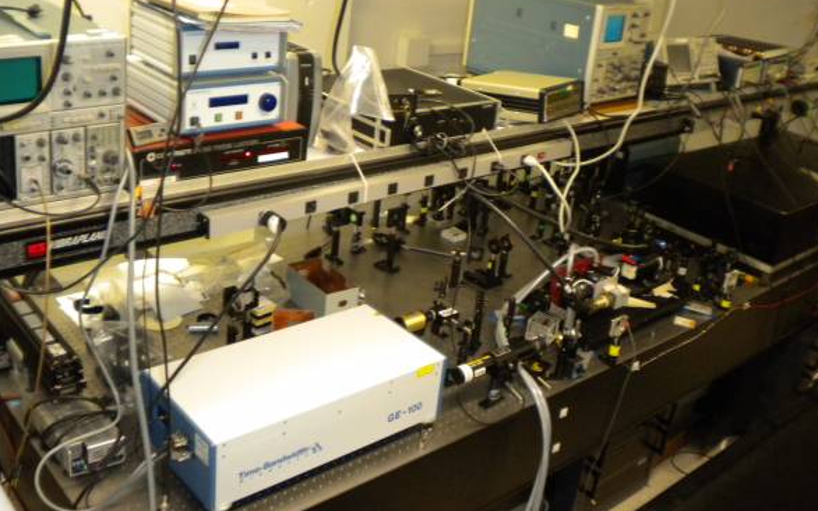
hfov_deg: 51.5
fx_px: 847
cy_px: 211
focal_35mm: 38
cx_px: 416
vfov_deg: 33.5
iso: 400
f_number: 3.1
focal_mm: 6.3
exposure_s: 1/30
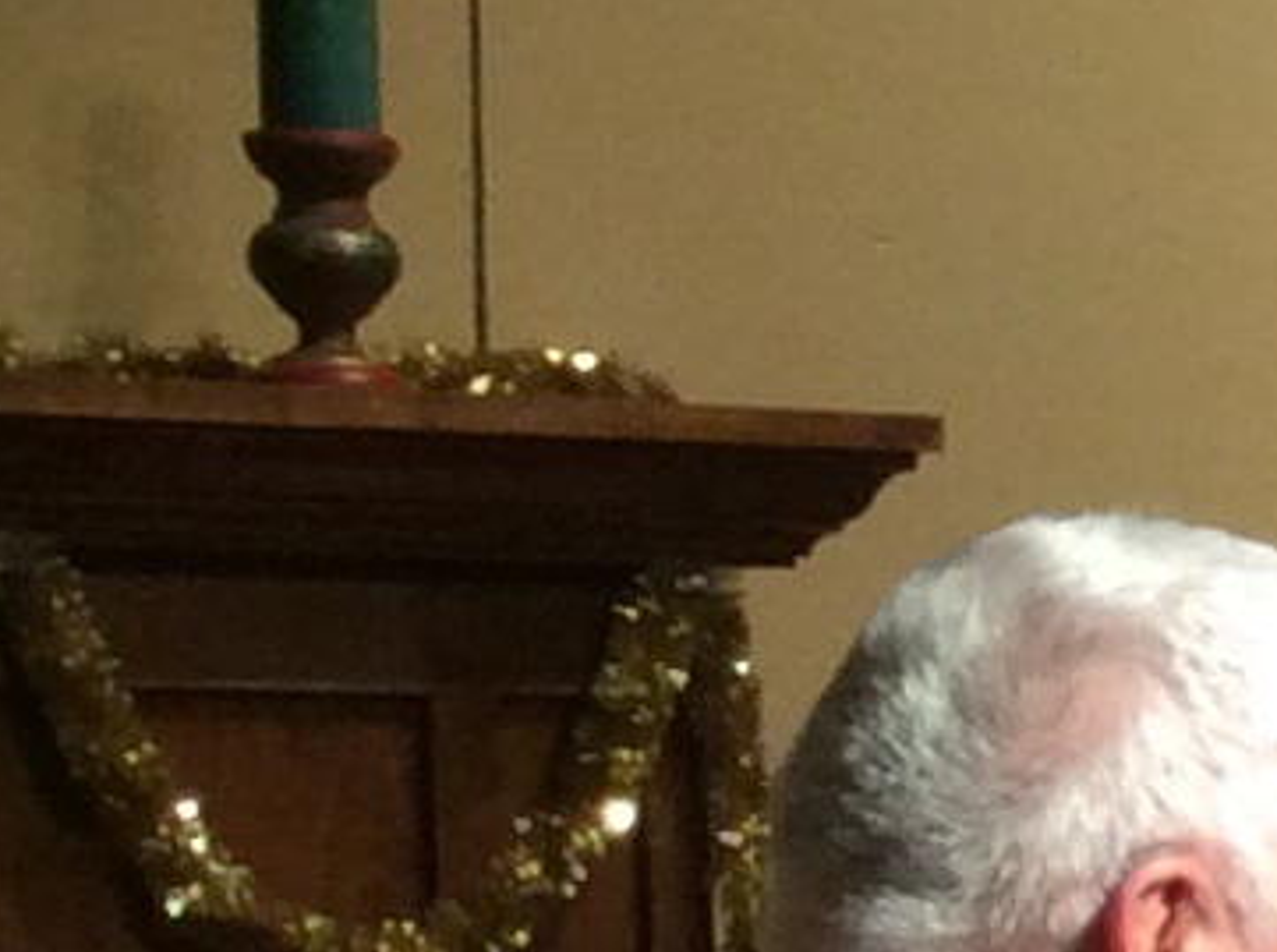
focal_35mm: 230
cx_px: 3707
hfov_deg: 7.6
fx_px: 8465
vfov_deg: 6.3
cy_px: 1692
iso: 50
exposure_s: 1/24
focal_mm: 3.3
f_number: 2.4
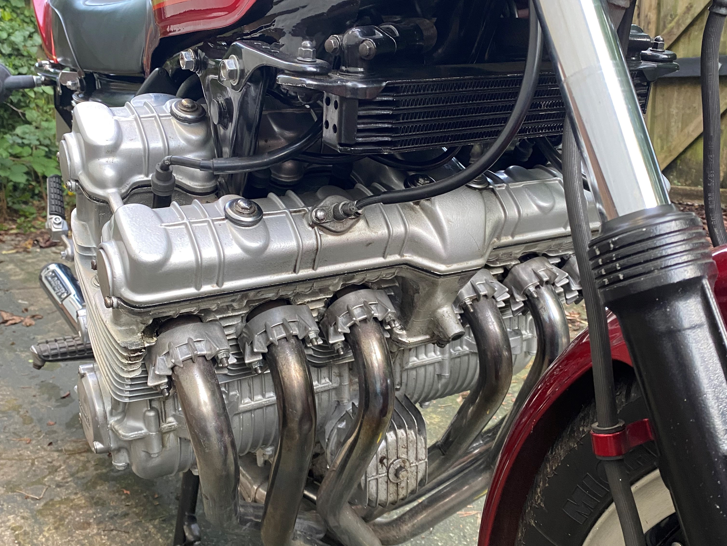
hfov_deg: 67.3
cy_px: 273
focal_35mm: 26
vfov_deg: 53.1
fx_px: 546
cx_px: 364
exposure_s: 1/60
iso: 200
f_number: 1.8
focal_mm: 4.25
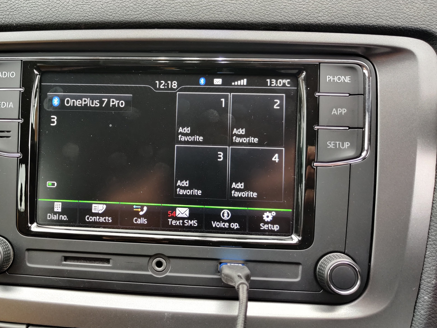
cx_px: 162
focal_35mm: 34
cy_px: 152
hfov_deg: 53.3
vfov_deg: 41.8
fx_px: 429
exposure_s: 1/50
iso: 200
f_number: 1.65
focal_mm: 4.75
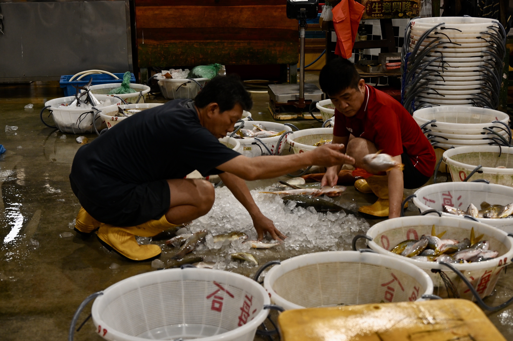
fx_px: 755
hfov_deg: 37.5
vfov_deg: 25.5
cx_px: 256
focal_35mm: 53
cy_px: 170
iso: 1600
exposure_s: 1/100
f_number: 5.6
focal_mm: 53
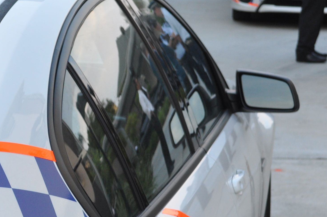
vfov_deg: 10.3
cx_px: 31
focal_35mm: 132
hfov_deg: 15.4
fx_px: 1198
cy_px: 153
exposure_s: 1/80
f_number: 4.5
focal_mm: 30
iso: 400
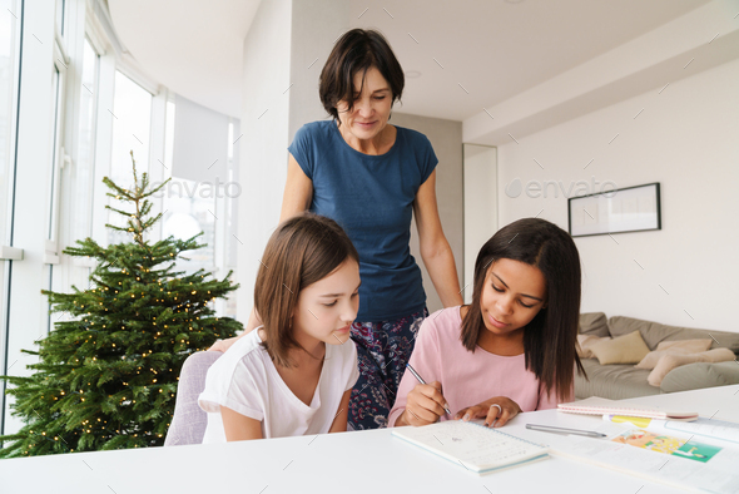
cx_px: 370
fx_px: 534
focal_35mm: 26
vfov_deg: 49.6
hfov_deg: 69.4
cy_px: 247
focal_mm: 26
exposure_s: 1/160
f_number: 3.5
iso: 250
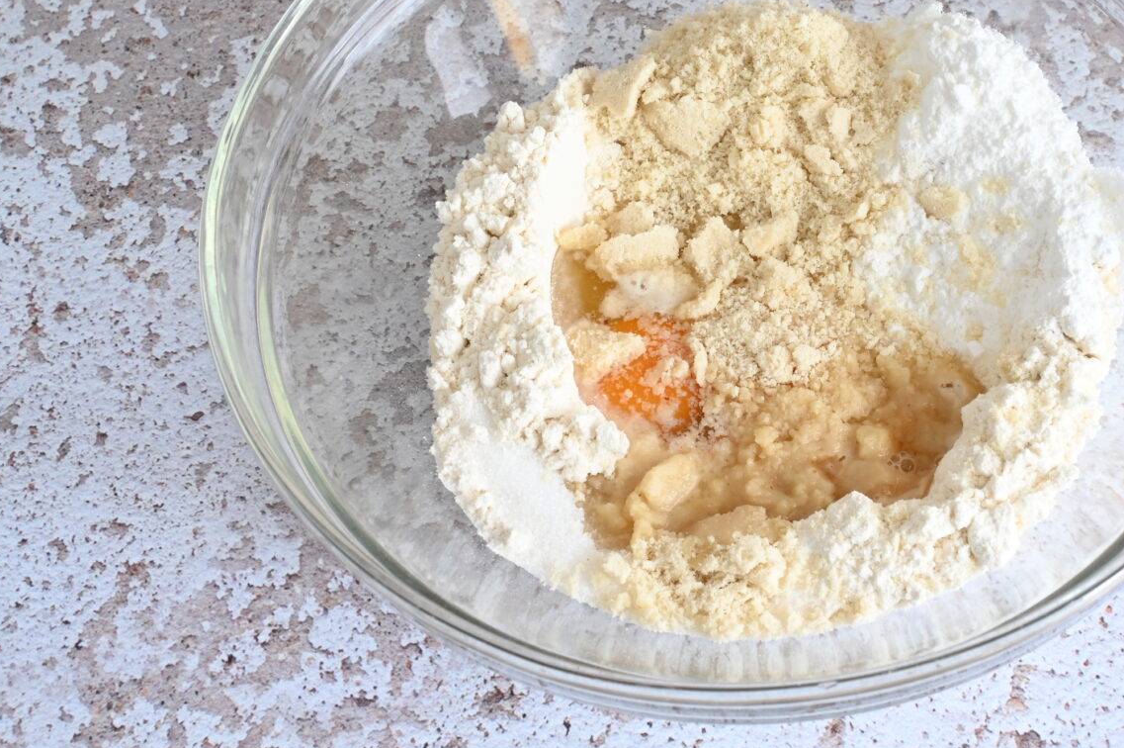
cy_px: 291
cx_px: 730
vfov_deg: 26.9
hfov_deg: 39.3
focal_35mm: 50
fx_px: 1560
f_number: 10
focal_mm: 25
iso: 800
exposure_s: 1/10
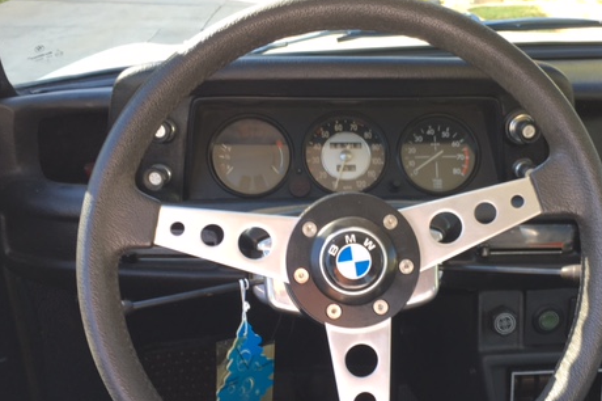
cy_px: 258
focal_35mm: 42
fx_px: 702
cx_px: 372
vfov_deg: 31.7
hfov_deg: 46.1
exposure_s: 1/60
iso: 25
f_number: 2.2
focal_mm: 4.15
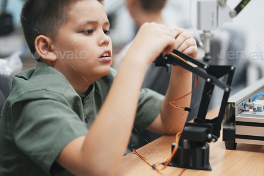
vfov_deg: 19.7
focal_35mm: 69
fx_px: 506
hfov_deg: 29.2
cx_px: 151
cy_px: 84
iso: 400
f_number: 1.2
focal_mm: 50
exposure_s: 1/285
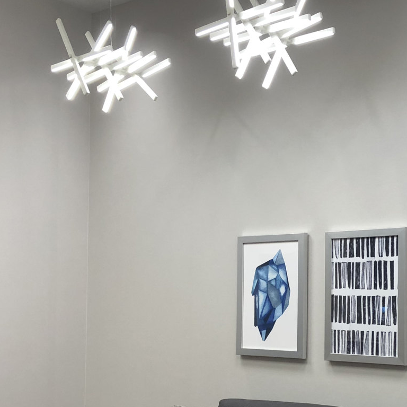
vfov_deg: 29.3
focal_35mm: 58
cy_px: 284
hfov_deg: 29.0
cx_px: 313
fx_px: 772
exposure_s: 1/30
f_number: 1.8
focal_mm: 3.99
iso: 40
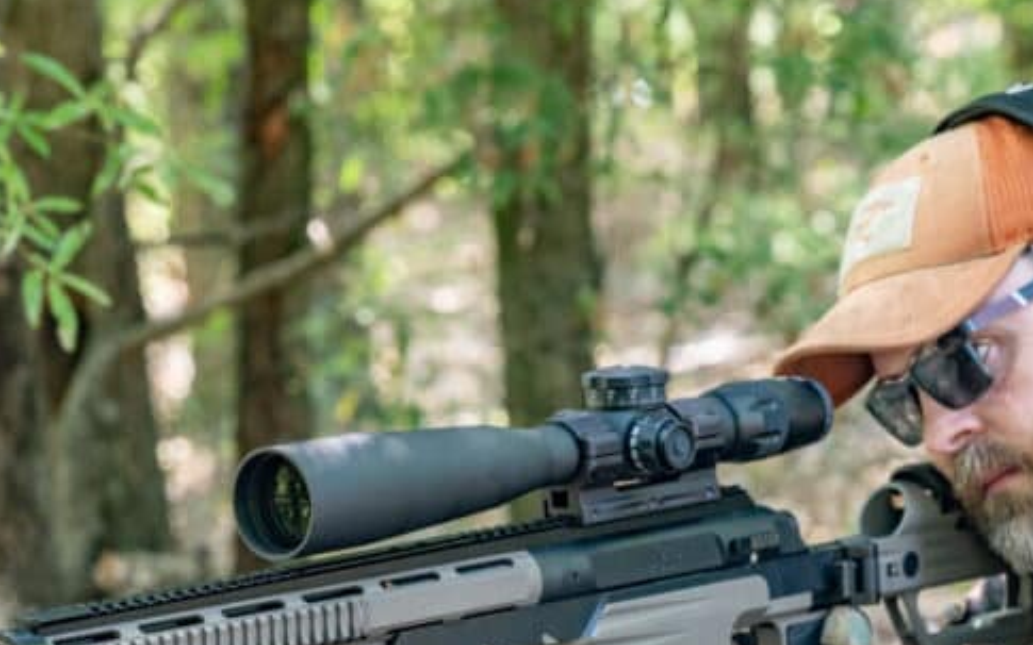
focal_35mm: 185
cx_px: 492
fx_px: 5208
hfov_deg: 11.3
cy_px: 531
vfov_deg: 7.1
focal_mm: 92
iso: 1000
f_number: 6.3
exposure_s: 1/50
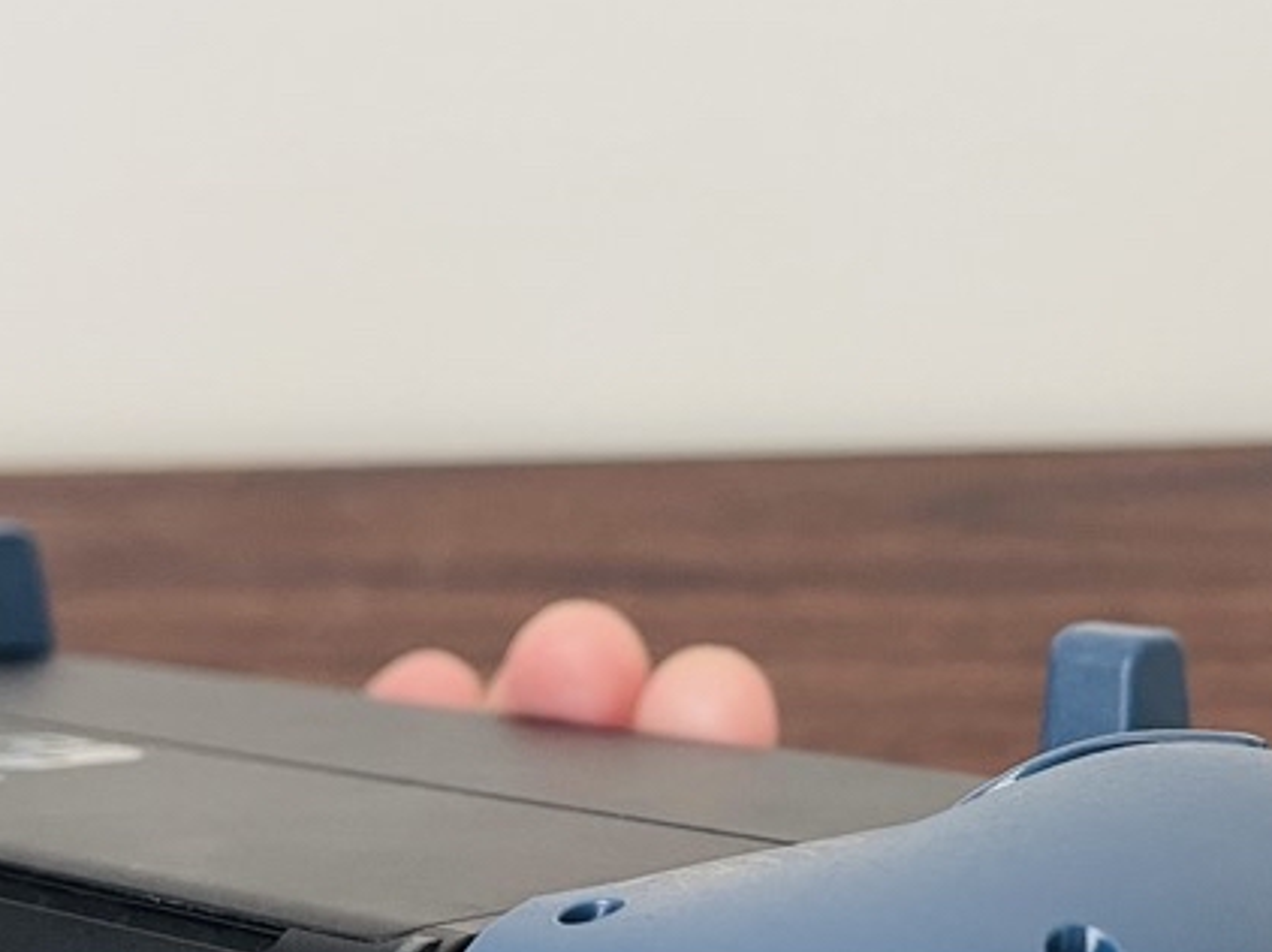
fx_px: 2718
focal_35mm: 74
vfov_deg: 19.8
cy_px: 642
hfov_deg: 26.3
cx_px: 763
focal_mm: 5.1
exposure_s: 1/60
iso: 160
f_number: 1.6
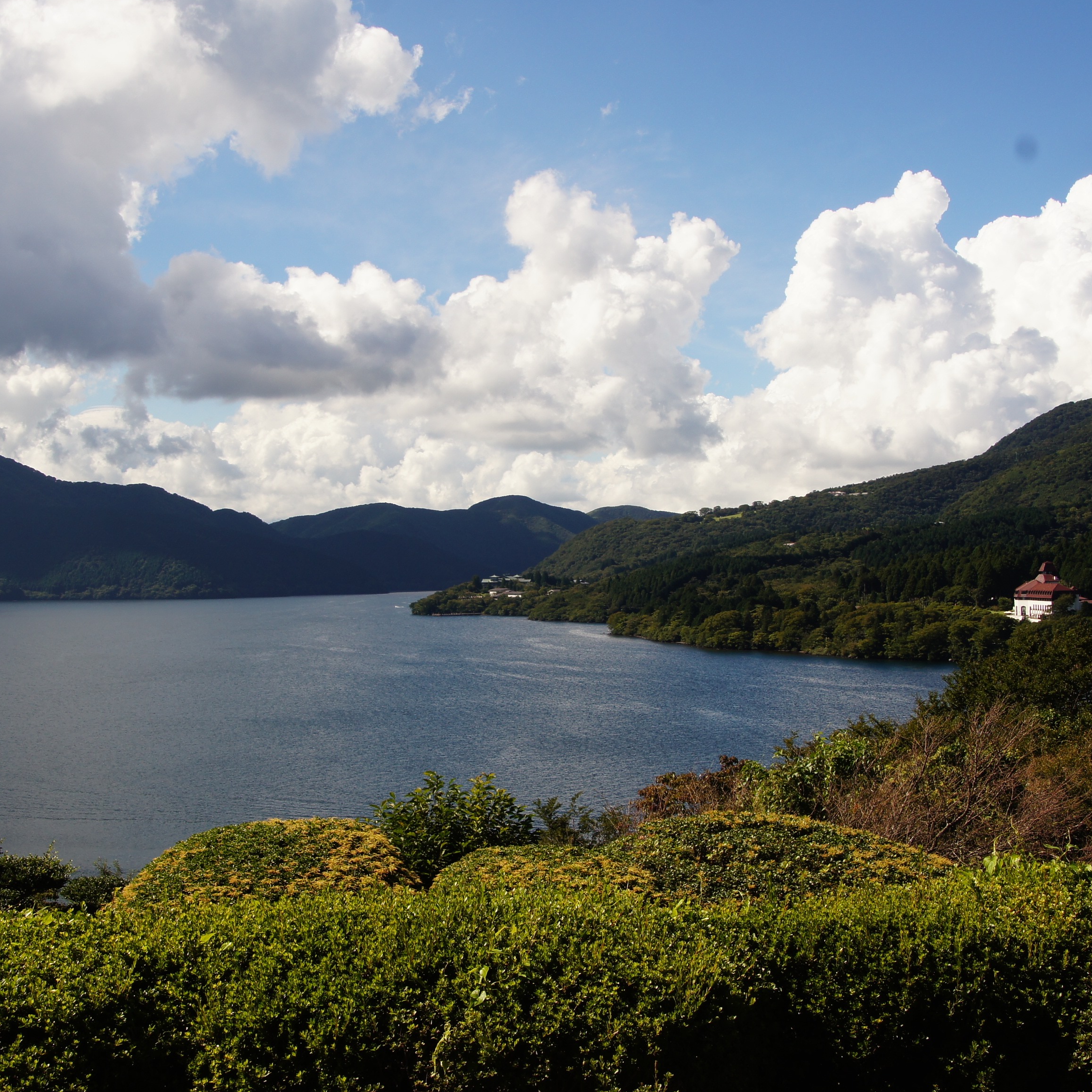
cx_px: 517
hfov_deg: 36.1
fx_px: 1677
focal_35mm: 47
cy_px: 540
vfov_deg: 36.1
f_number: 10
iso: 100
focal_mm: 24
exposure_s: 1/200
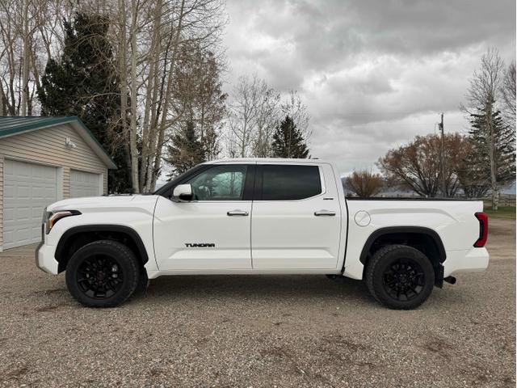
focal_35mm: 24
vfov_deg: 56.8
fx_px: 358
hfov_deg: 71.6
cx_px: 258
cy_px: 194
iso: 80
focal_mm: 6.76
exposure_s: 1/812
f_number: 1.78
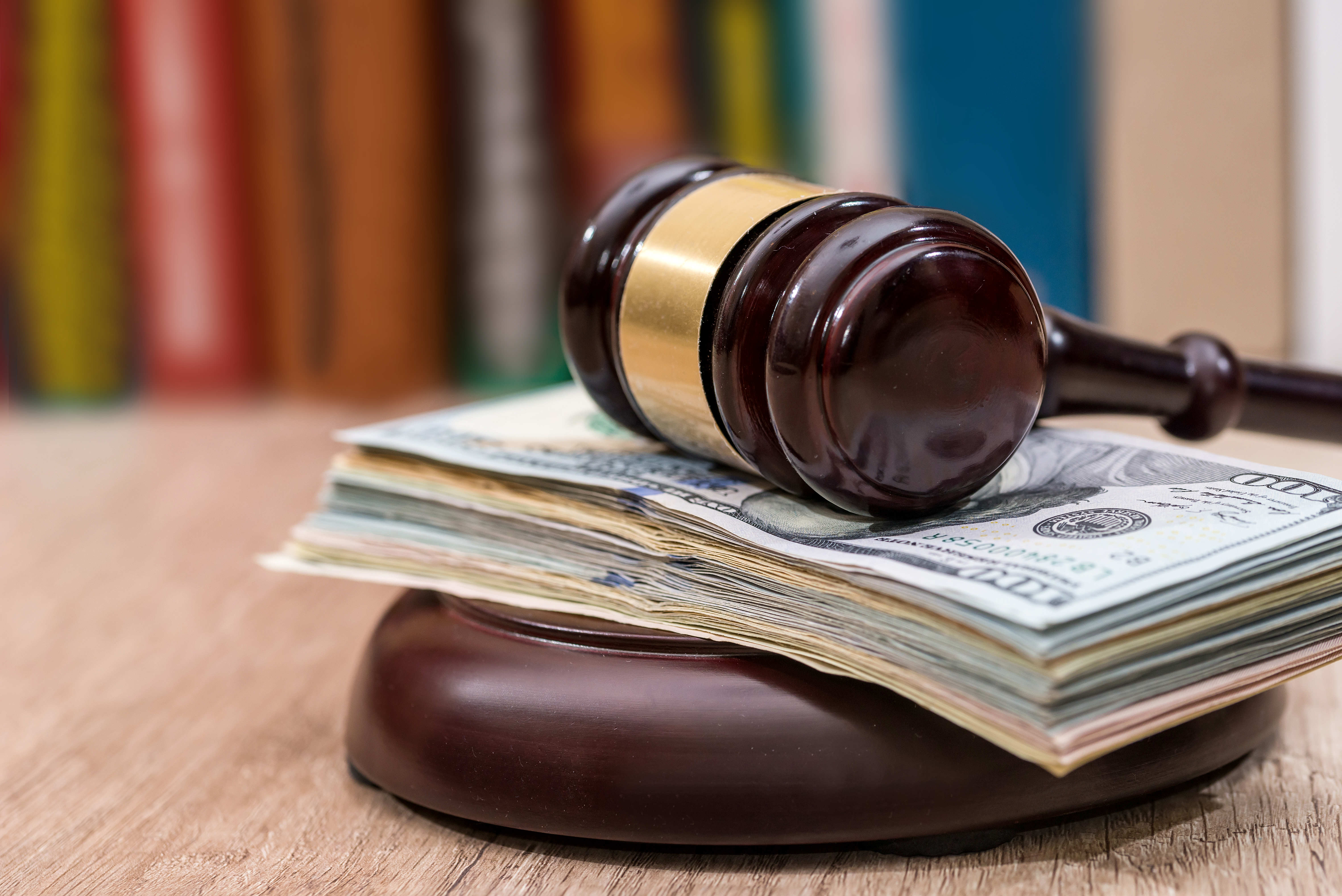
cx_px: 671
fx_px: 3915
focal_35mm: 105
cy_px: 448
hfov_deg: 19.4
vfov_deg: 13.1
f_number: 8
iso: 250
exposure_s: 1/200
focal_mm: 105
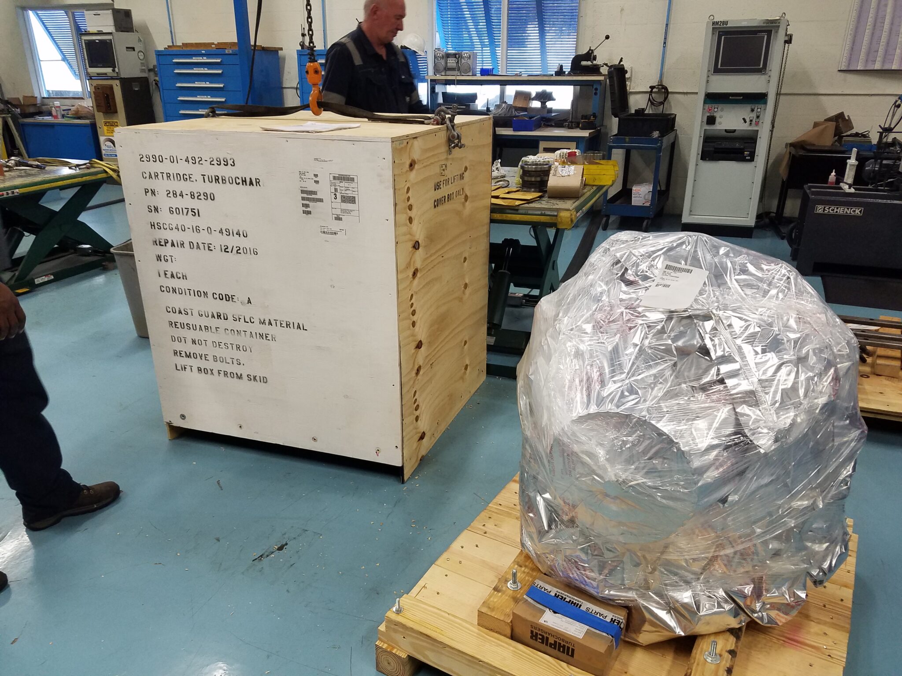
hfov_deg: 67.3
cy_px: 338
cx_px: 451
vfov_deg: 53.1
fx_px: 677
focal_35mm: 26
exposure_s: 1/40
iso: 160
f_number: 1.7
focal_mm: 4.2
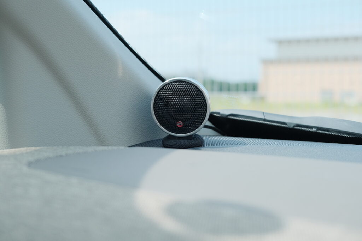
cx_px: 181
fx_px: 563
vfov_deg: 24.2
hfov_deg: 35.6
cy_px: 120
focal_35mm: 56
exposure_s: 1/680
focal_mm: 37.4
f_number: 4
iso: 640
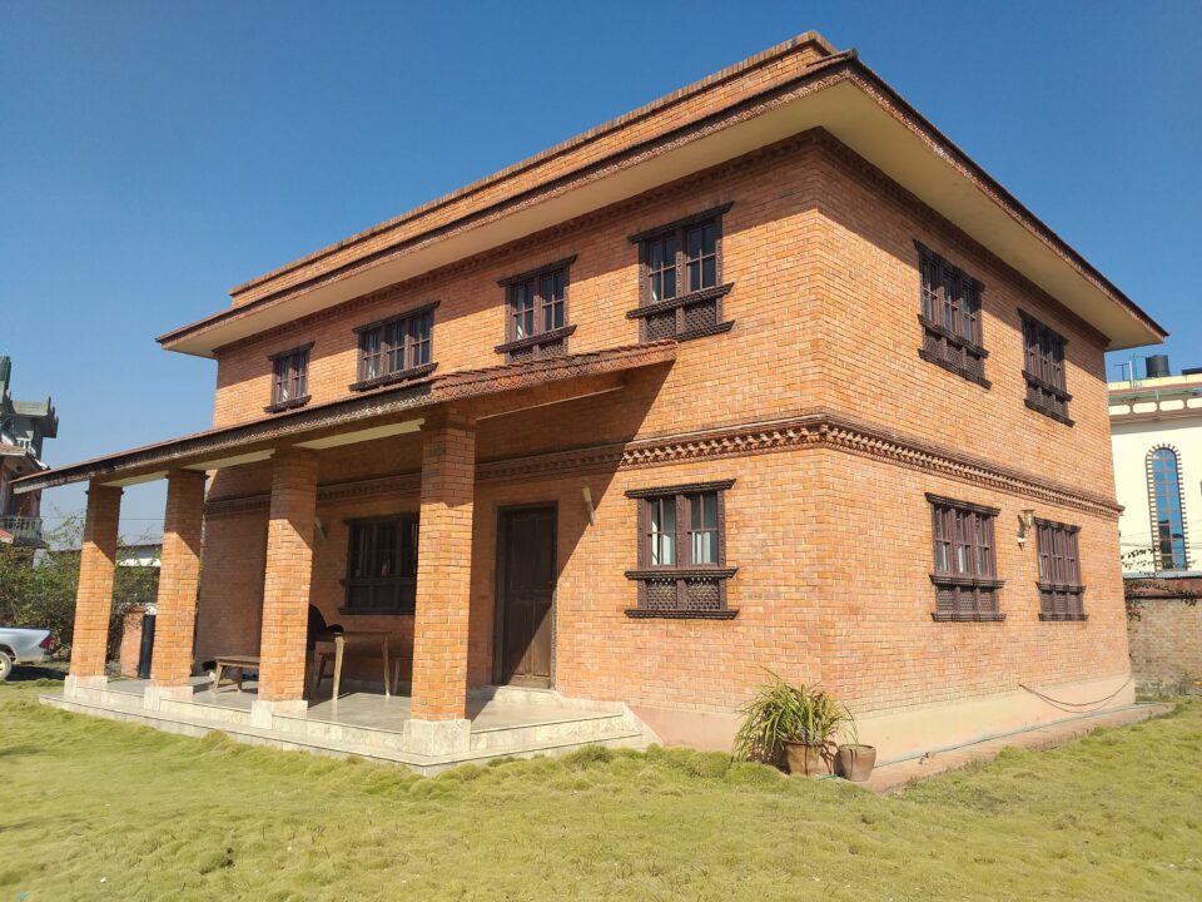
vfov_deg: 53.1
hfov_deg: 67.3
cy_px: 451
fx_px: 903
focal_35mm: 26
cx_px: 601
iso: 40
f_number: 1.7
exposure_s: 1/1596
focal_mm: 3.93
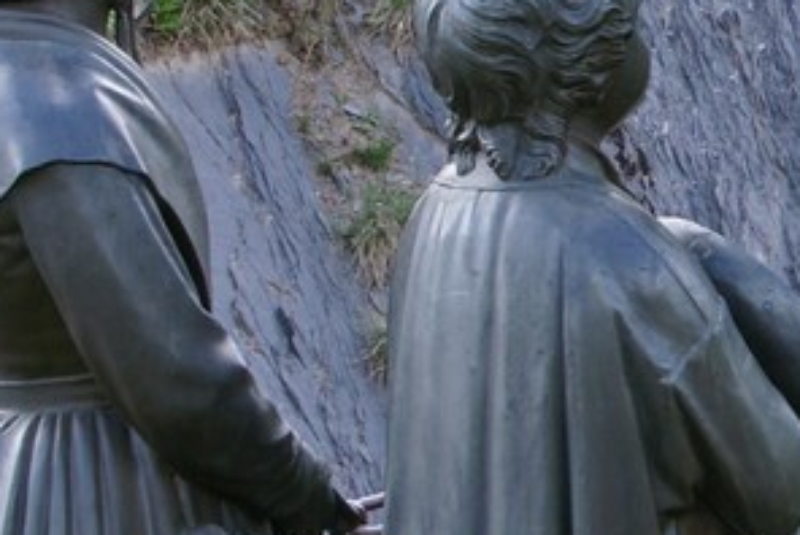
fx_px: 5472
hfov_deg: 8.2
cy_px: 127
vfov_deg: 5.6
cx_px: 1116
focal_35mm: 246
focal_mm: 30
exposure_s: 1/60
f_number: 7.1
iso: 200
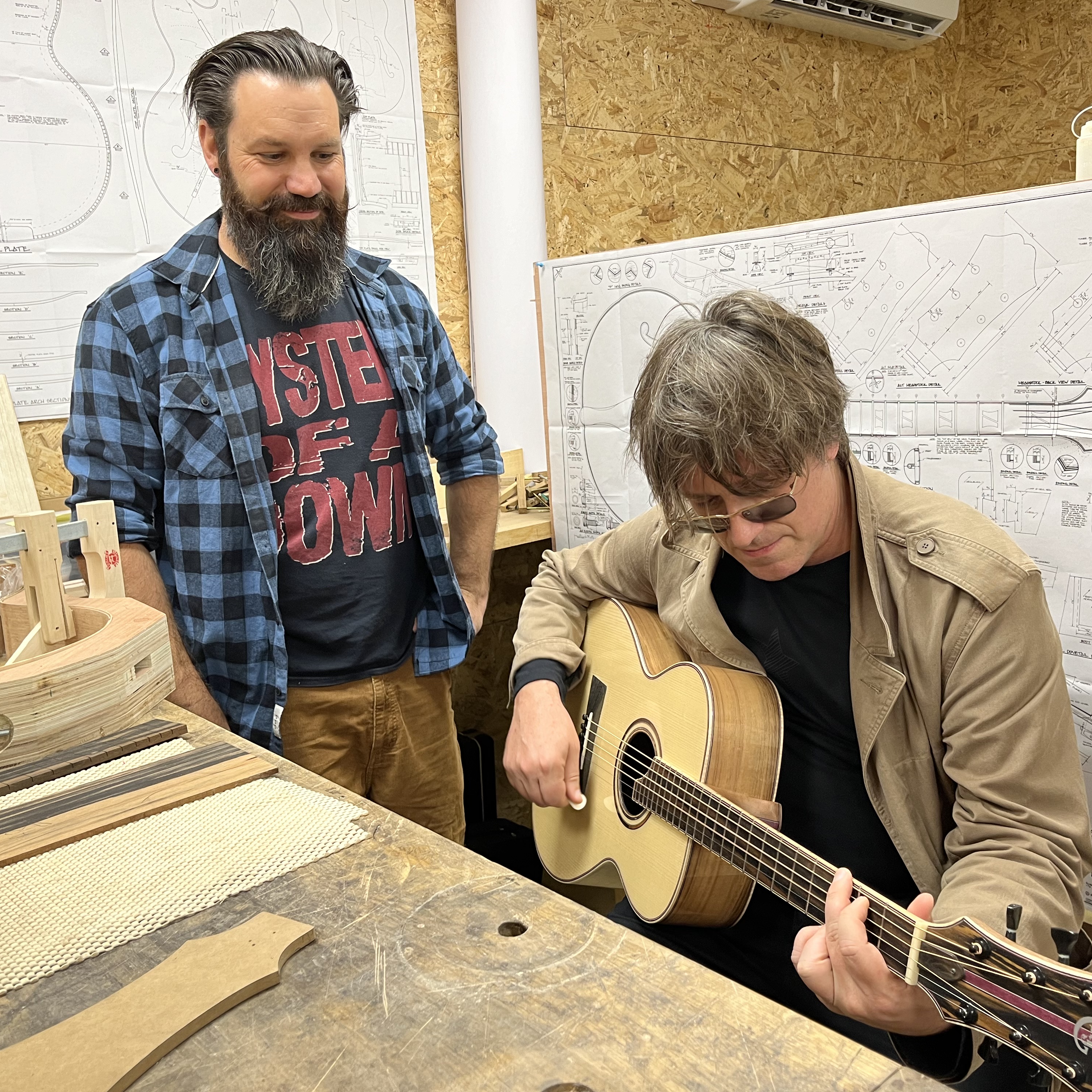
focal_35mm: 31
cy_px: 541
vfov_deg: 52.5
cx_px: 581
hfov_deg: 52.5
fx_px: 1106
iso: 64
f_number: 1.6
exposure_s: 1/50
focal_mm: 5.1
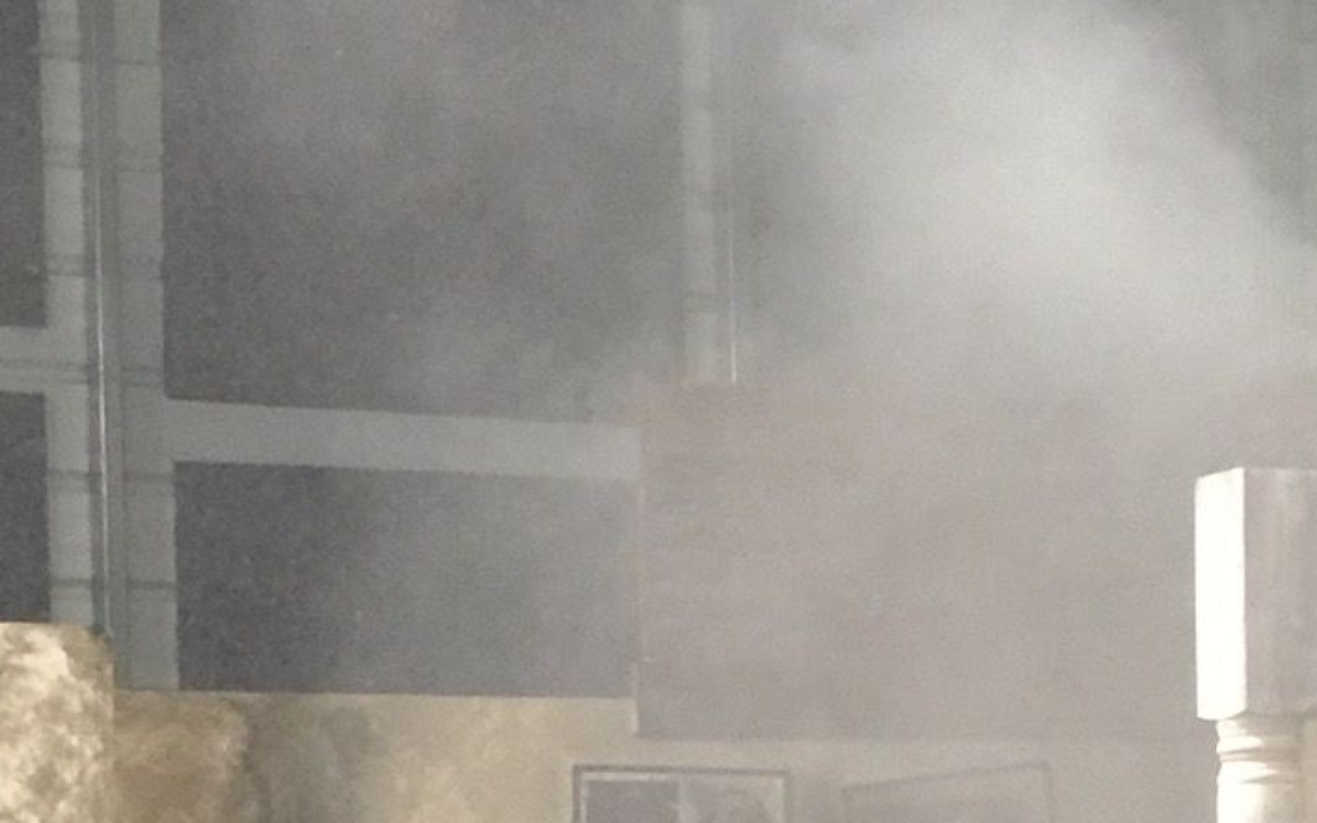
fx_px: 5097
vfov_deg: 9.0
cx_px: 402
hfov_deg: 14.7
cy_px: 1145
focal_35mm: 142
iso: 125
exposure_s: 1/15
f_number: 2.2
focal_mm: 4.15
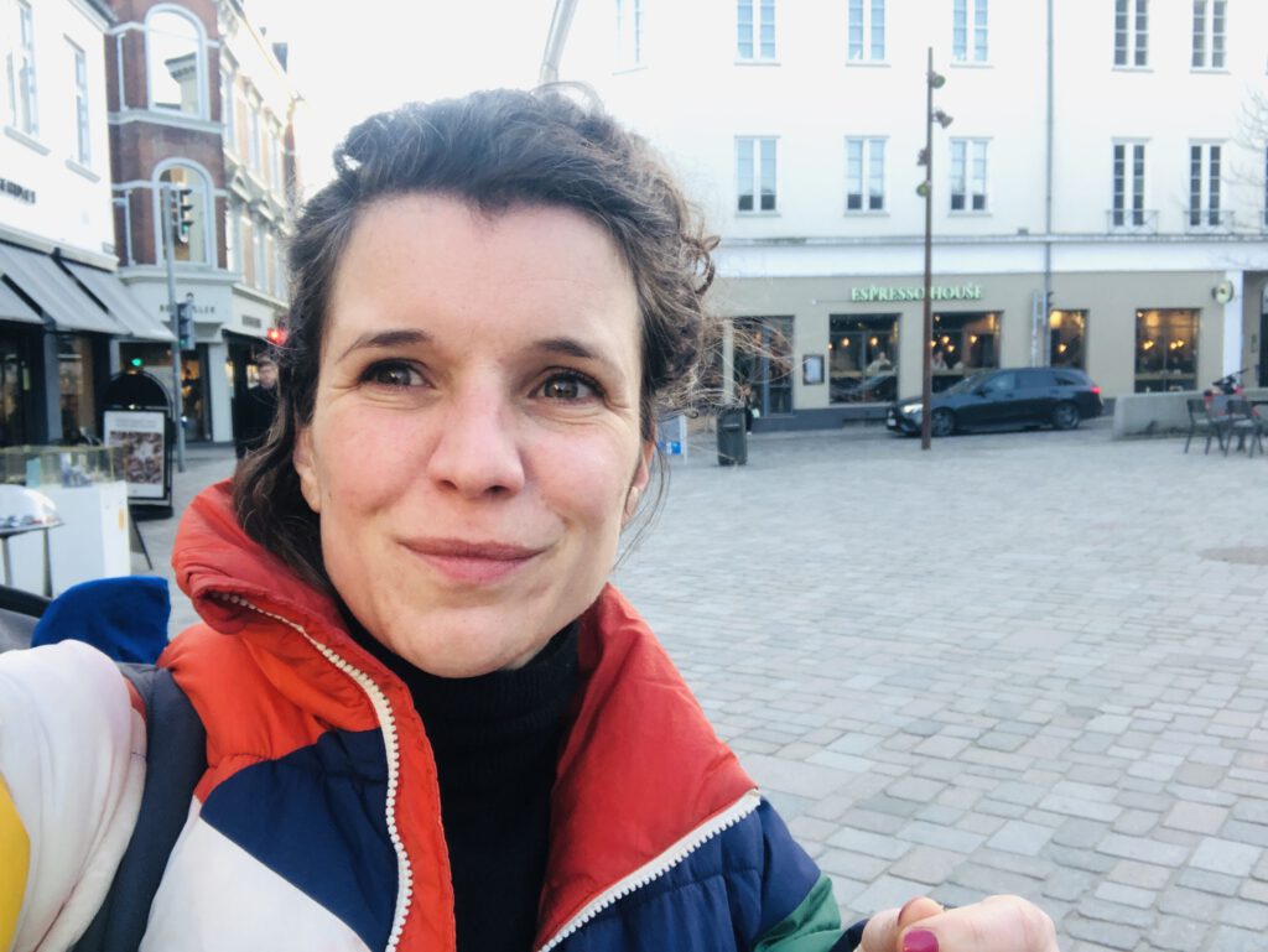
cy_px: 476
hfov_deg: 56.8
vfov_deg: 44.2
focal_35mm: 32
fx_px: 1173
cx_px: 634
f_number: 2.2
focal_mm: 2.87
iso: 50
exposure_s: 1/120
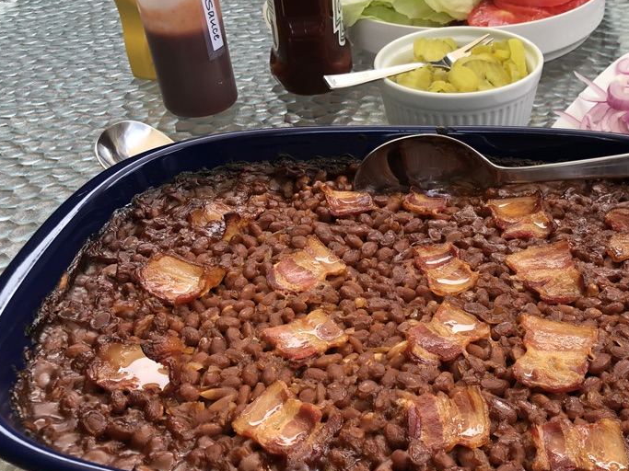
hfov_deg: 44.2
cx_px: 414
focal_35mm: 42
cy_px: 293
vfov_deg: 34.2
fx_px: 763
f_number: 1.8
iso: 64
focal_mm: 4
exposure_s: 1/120
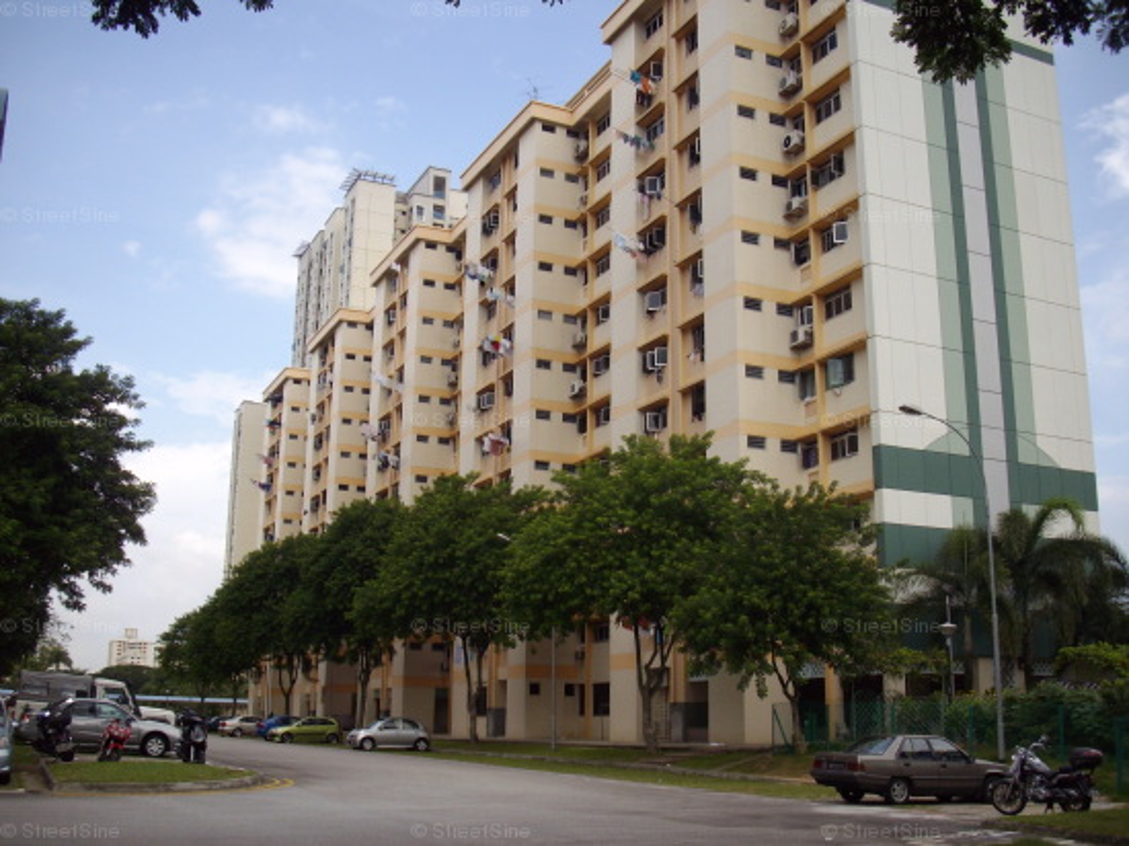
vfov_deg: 38.6
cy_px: 423
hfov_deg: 50.2
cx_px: 564
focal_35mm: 37
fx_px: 1206
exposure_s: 1/160
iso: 80
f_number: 5.6
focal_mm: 6.2
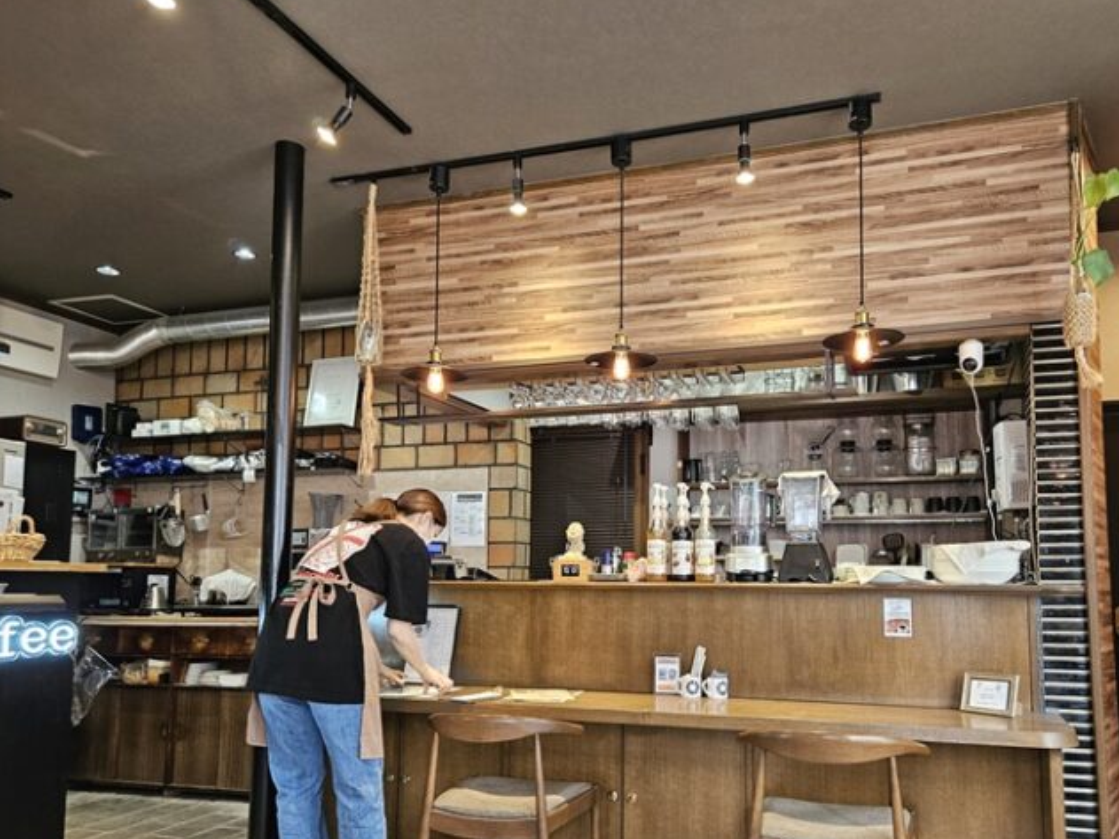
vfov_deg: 49.5
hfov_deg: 63.3
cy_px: 491
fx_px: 905
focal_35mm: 28
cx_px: 610
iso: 320
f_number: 1.8
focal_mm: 5.4
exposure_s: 1/69
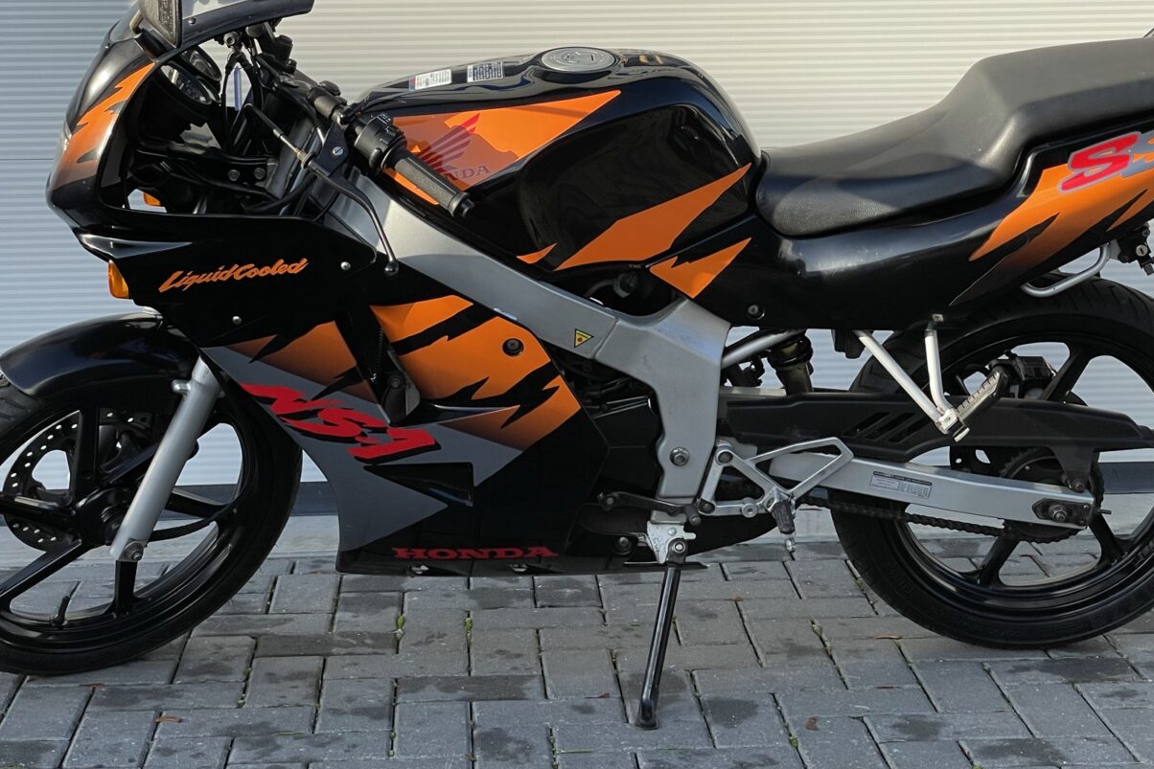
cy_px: 270
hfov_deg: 29.2
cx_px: 590
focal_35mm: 69
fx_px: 2212
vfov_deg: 19.7
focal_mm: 6
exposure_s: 1/527
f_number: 2
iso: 25
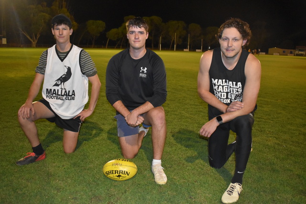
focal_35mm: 34
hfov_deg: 55.1
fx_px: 293
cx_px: 153
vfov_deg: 38.4
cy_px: 102
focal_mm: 23
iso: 3200
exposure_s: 1/60
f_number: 3.8
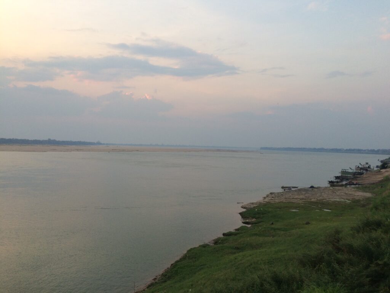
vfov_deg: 48.2
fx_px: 327
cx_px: 195
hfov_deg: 61.7
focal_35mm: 29
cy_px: 146
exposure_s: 1/100
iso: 40
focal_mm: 4.15
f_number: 2.2
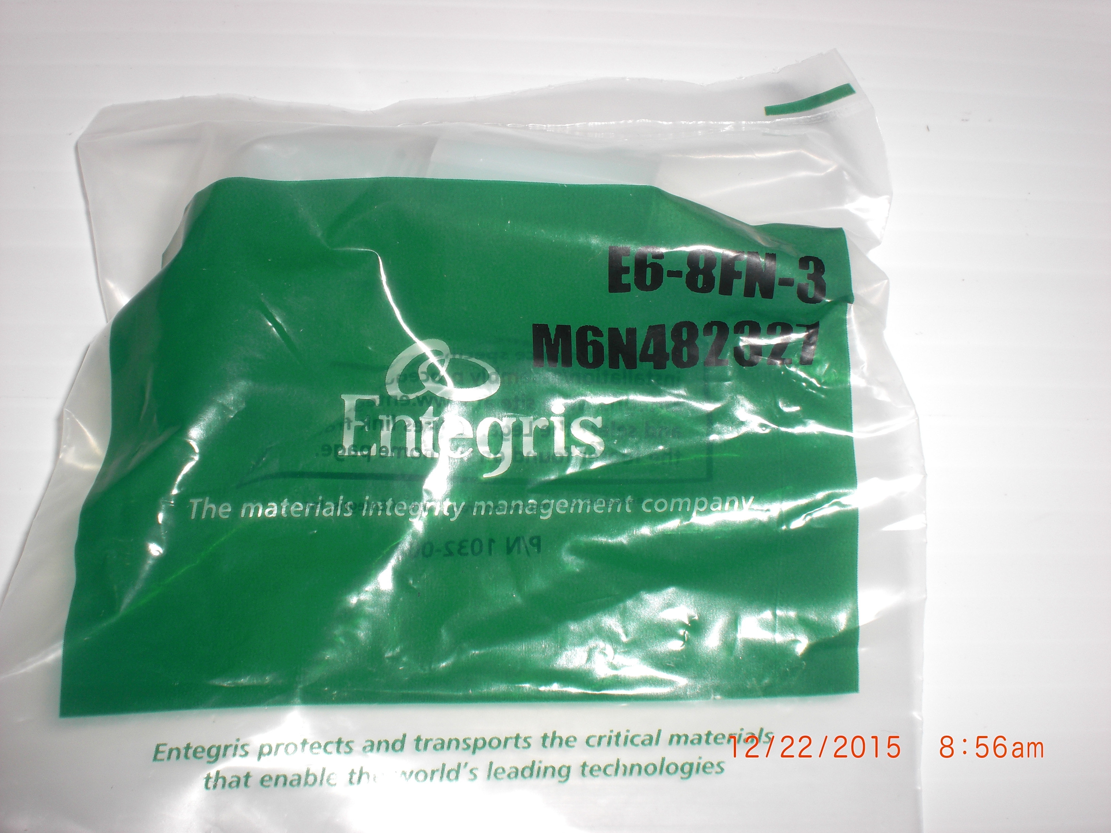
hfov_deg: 49.0
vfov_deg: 37.7
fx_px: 1220
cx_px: 556
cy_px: 416
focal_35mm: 38
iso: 64
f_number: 5.6
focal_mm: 6.3
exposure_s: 1/60
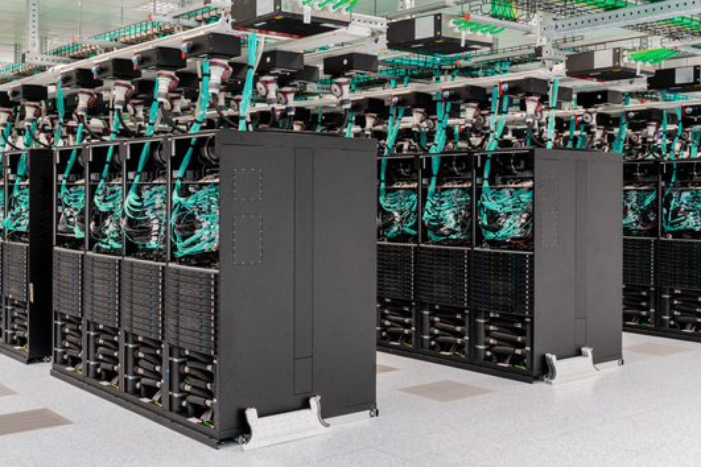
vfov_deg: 29.8
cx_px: 428
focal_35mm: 45
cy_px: 201
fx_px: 876
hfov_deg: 43.3
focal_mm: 33
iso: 1000
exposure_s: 1/4
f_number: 11
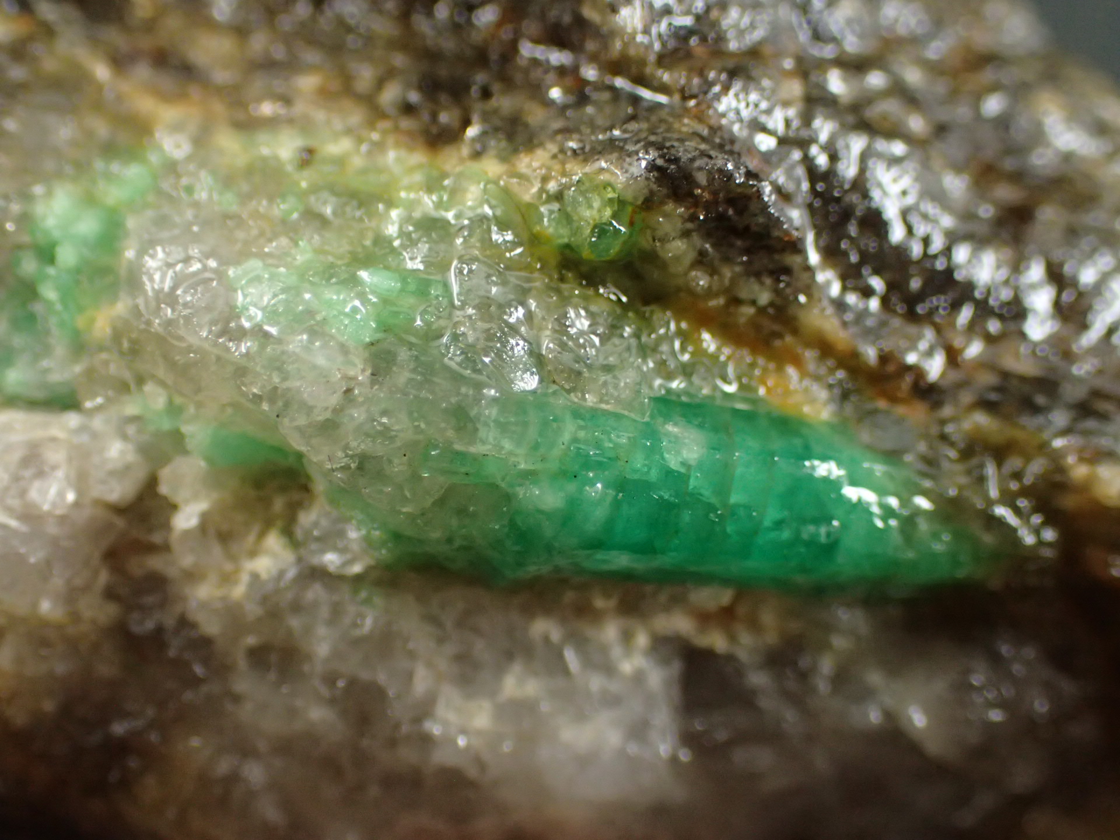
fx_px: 1974
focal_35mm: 61
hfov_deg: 31.7
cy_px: 420
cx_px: 560
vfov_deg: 24.0
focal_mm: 11.01
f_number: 3.6
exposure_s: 1/250
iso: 800
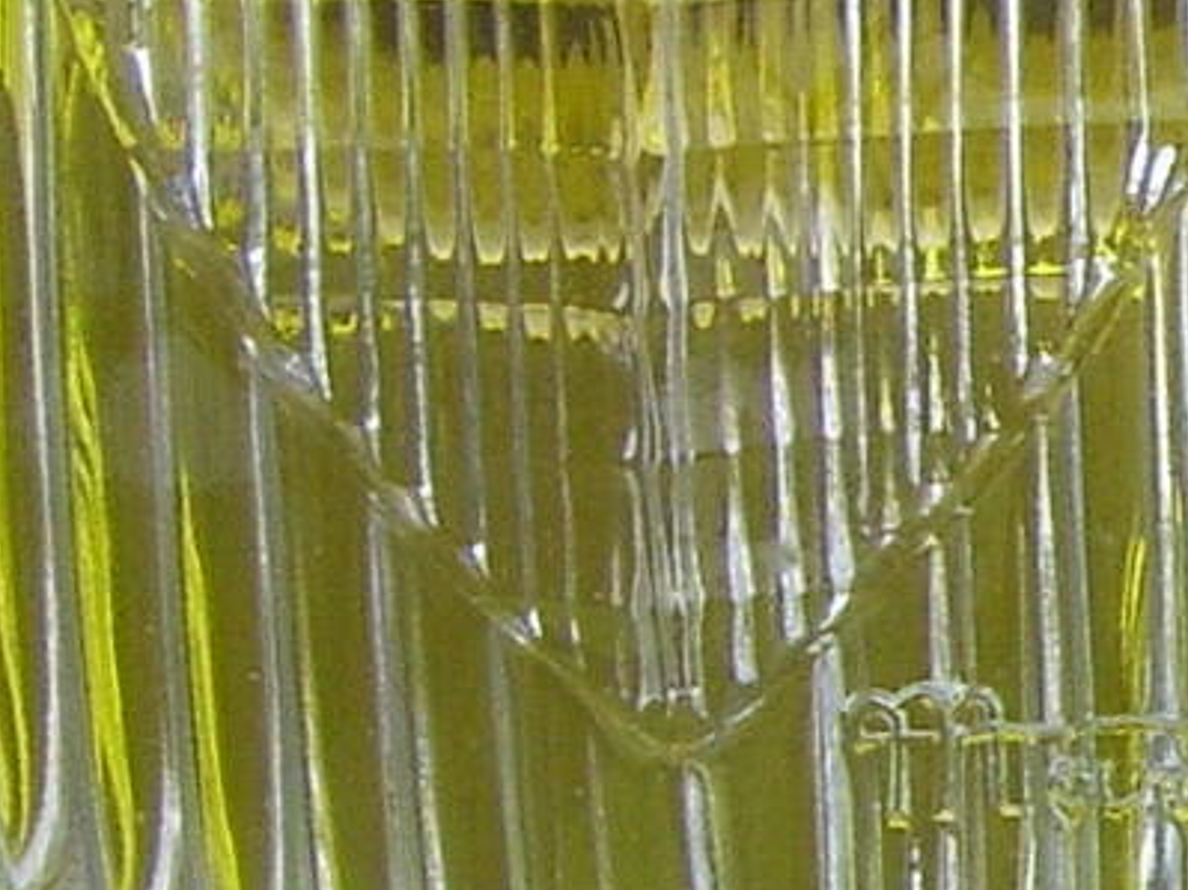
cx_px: 2549
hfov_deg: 7.6
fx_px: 8474
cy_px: 414
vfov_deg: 6.0
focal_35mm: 247
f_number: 6.4
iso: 50
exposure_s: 1/80
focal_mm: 7.8
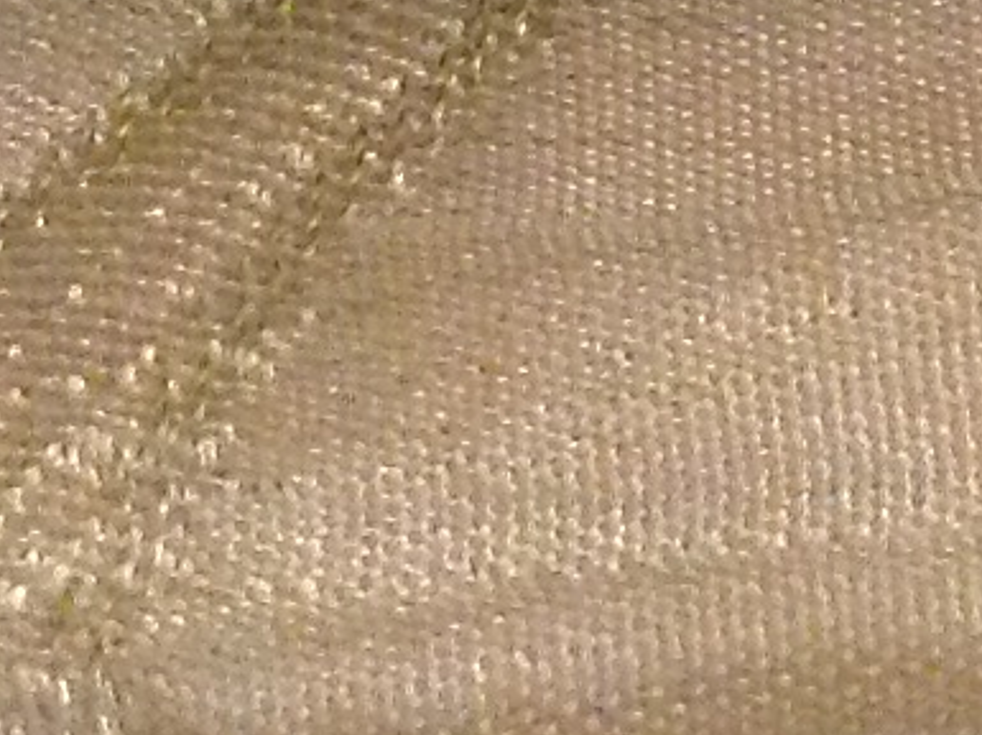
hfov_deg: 8.8
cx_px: 1316
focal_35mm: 222
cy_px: -1723
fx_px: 6292
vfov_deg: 6.0
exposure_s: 1/15
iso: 250
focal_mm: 3.3
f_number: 2.4
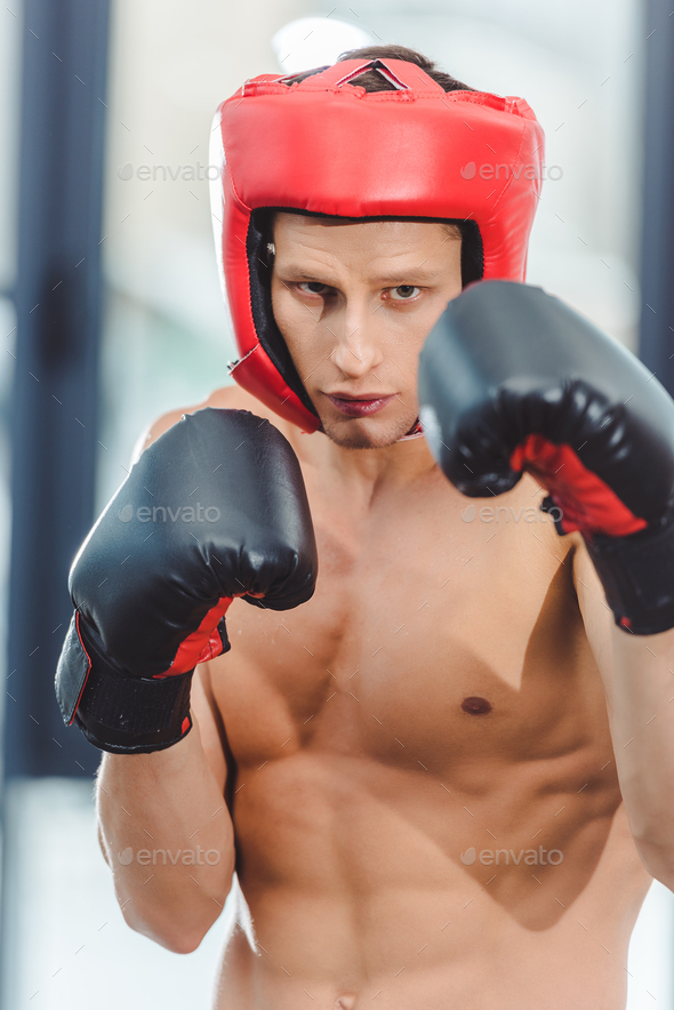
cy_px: 505
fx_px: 5612
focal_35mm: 200
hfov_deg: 6.9
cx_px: 337
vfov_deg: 10.3
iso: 100
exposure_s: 1/160
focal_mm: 200
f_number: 3.2
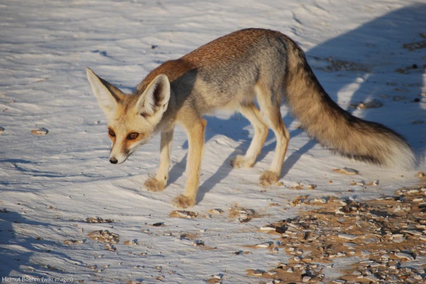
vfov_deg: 4.6
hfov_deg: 6.8
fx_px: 3561
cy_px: 142
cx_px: 213
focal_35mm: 301
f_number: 5.6
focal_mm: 200
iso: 200
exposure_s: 1/1000
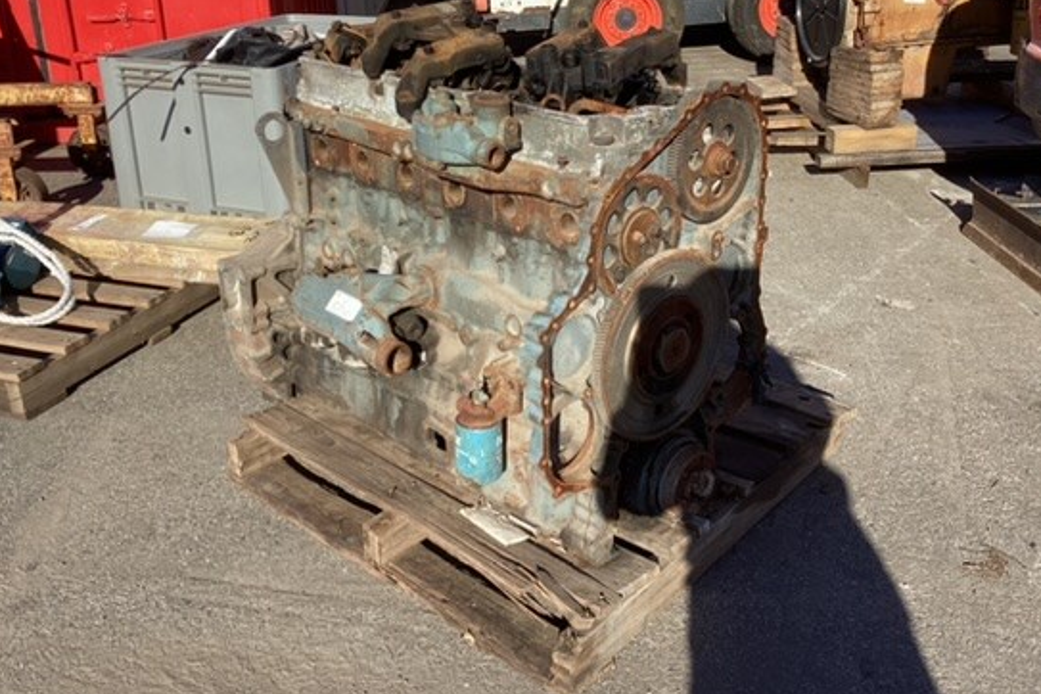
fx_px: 1099
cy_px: 253
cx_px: 487
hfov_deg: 50.7
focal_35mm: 38
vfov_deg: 34.8
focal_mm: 3.3
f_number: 2.4
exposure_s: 1/1045
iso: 25
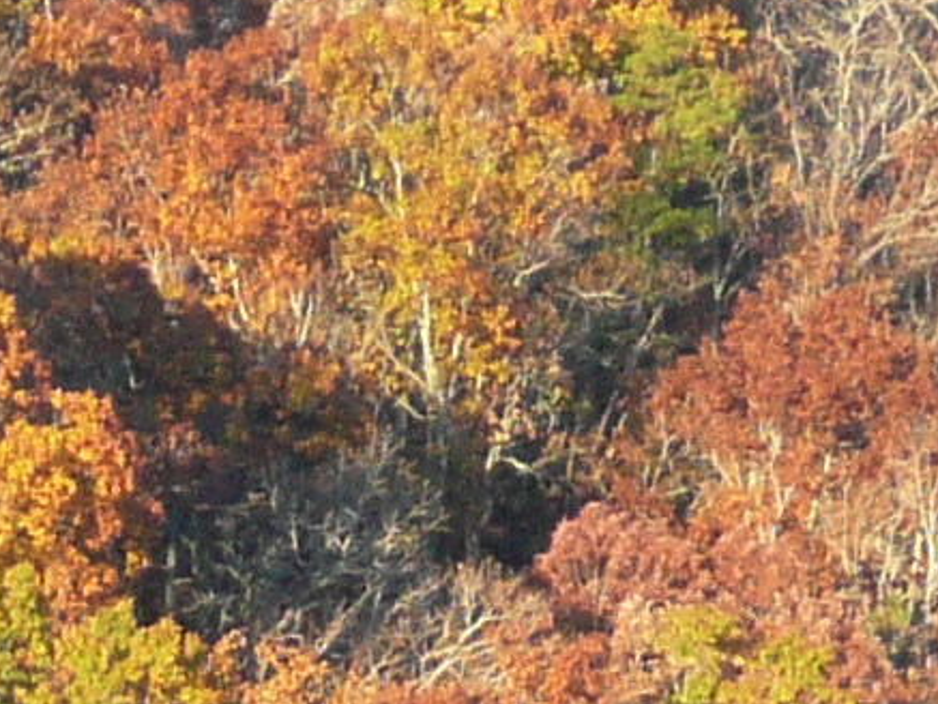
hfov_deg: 2.9
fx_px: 18296
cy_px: 1565
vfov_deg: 2.2
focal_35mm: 675
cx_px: 17
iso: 100
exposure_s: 1/80
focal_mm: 15.7
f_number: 4.7
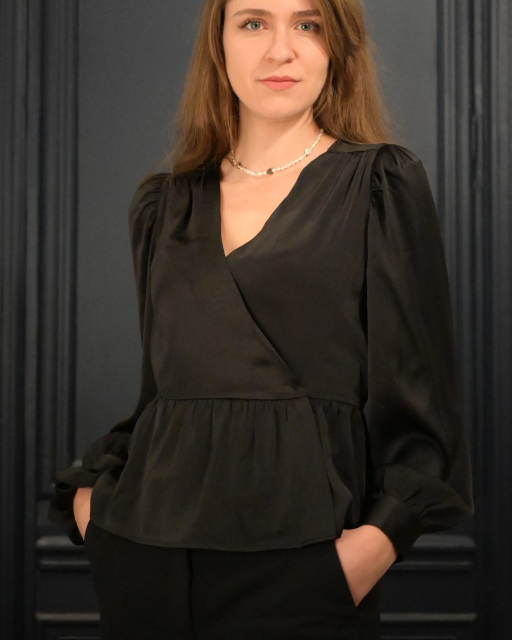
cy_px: 268
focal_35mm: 57
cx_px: 255
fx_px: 1080
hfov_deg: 26.7
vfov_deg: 33.0
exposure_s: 1/2000
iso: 16000
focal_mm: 50
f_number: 3
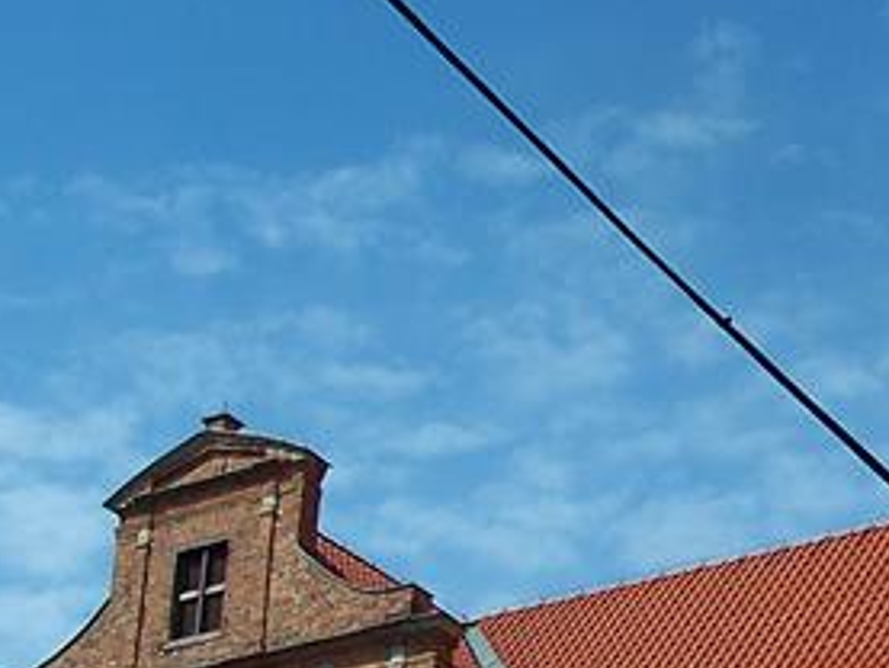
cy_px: 437
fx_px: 2801
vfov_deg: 13.6
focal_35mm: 109
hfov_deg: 17.9
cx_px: 655
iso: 64
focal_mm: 5.85
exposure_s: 1/640
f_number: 4
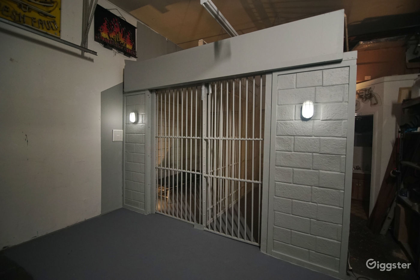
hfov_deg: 96.7
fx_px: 187
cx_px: 210
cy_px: 140
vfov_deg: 73.8
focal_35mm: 16
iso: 3200
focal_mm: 16
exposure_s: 1/200
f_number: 3.5
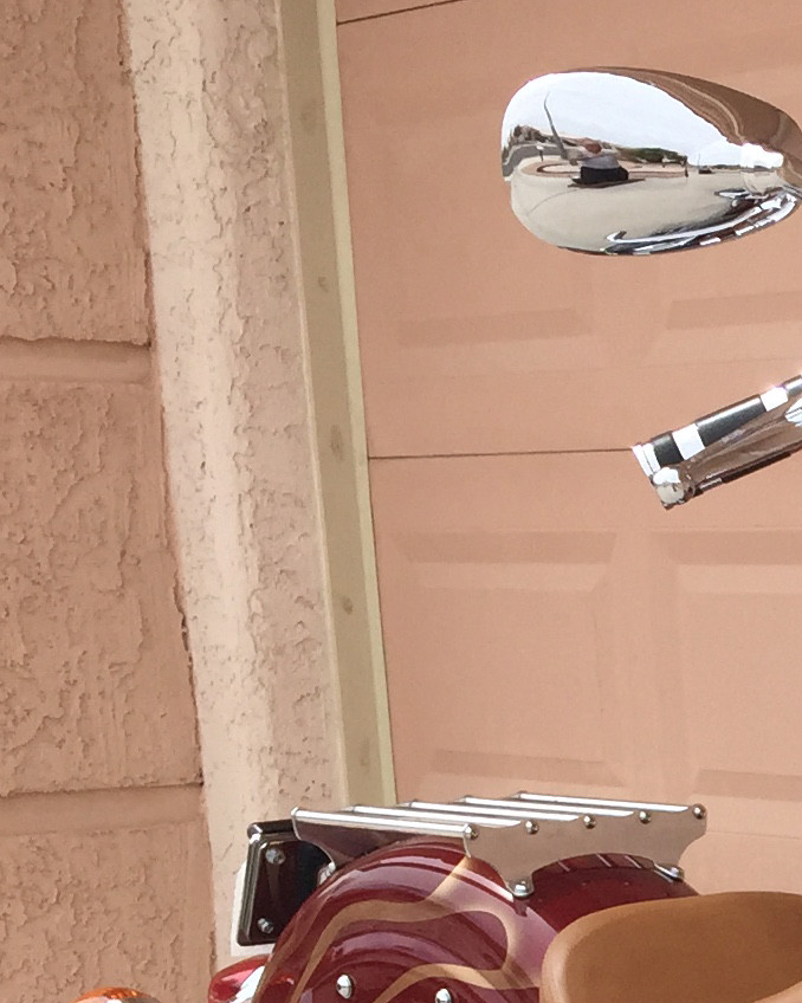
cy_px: 1247
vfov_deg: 16.8
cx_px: 1599
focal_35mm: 109
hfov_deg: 12.5
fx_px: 3235
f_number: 2.2
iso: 32
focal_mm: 4.15
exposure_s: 1/1799
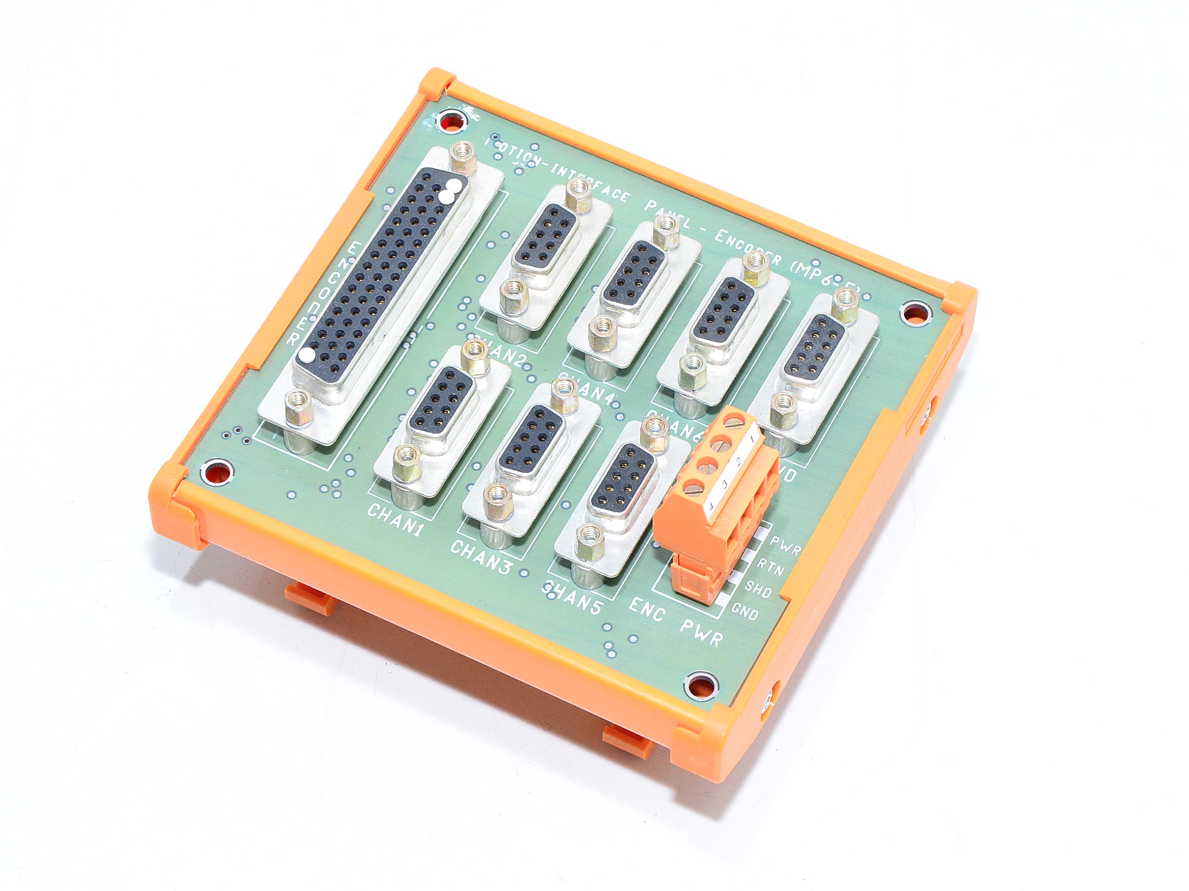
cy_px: 446
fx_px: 4499
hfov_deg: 15.1
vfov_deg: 11.3
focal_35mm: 131
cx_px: 571
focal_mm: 80
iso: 1600
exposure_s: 1/50
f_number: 16
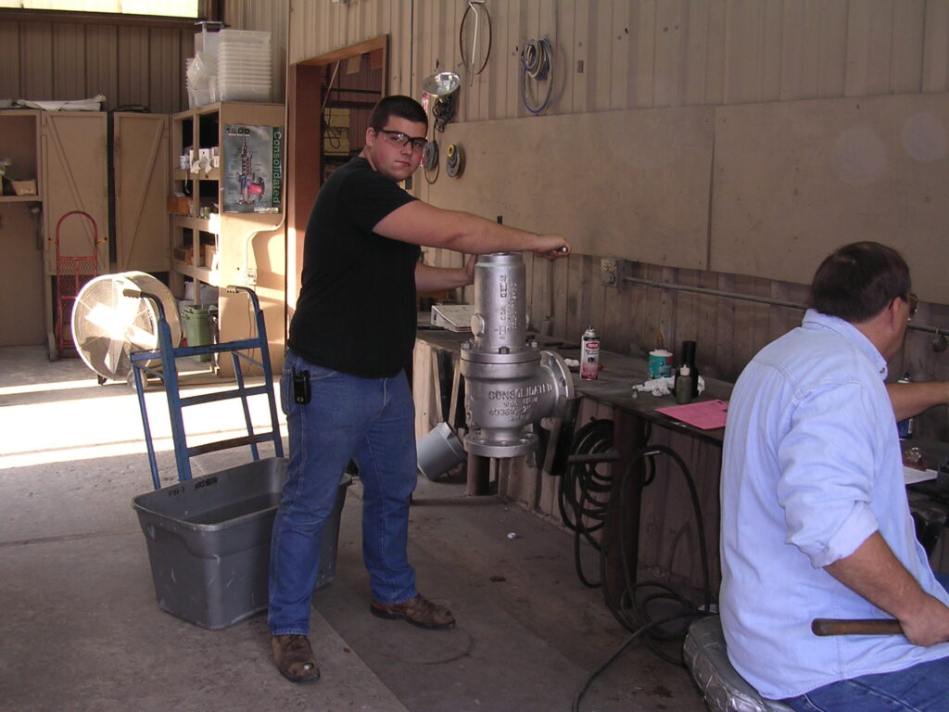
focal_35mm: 38
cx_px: 474
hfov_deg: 49.0
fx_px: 1042
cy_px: 356
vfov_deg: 37.7
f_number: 2.8
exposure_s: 1/30
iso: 100
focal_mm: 5.8
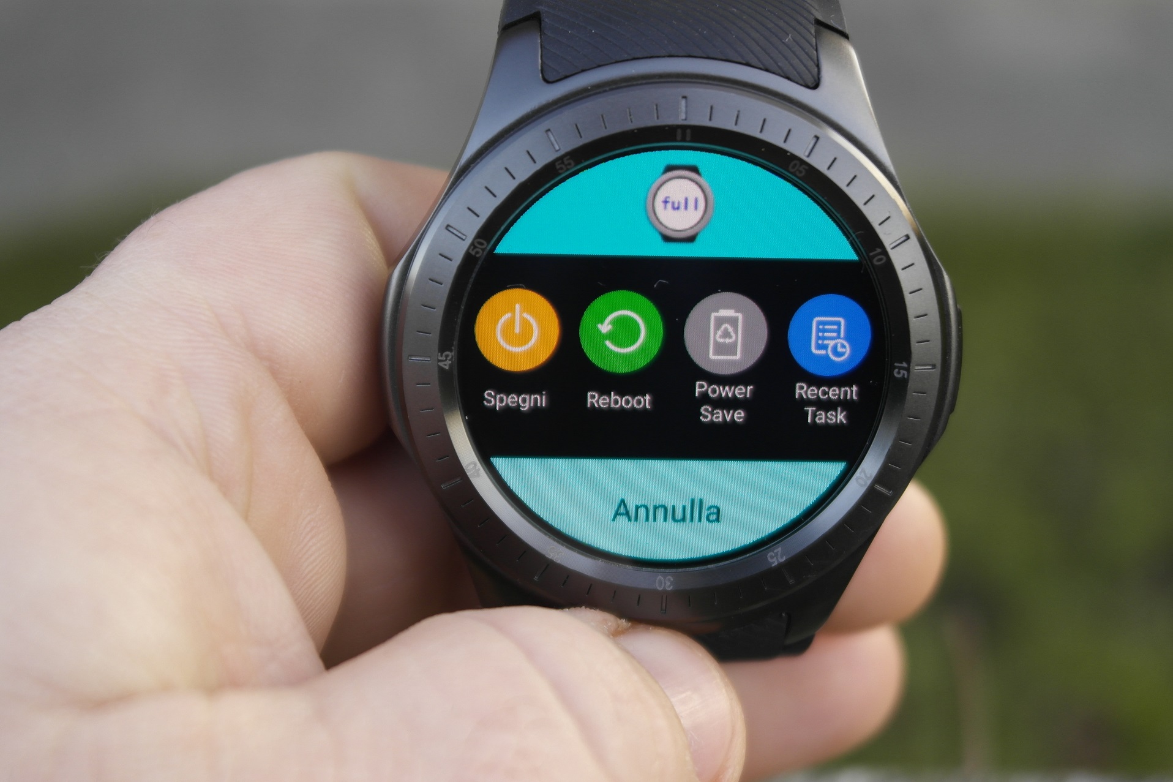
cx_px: 586
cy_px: 391
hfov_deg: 26.3
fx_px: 2509
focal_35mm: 77
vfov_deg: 17.7
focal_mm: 50
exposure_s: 1/80
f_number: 5.6
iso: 400
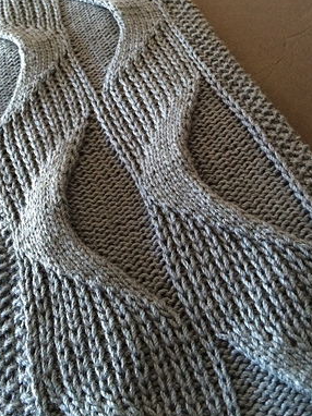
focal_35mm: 38
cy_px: 162
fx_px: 457
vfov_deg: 48.6
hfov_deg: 37.7
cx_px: 153
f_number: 2.2
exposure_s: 1/24
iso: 250
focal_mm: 4.15
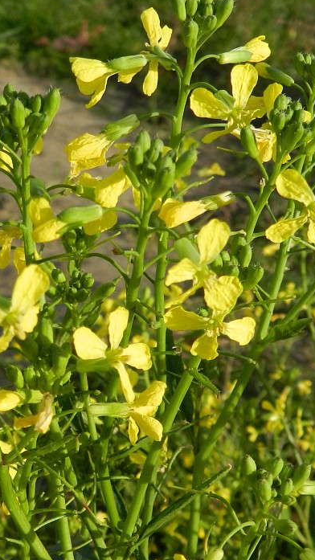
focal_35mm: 60
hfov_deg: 20.0
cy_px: 323
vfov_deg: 34.8
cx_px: 103
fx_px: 891
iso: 160
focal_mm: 5.6
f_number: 3.7
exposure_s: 1/800
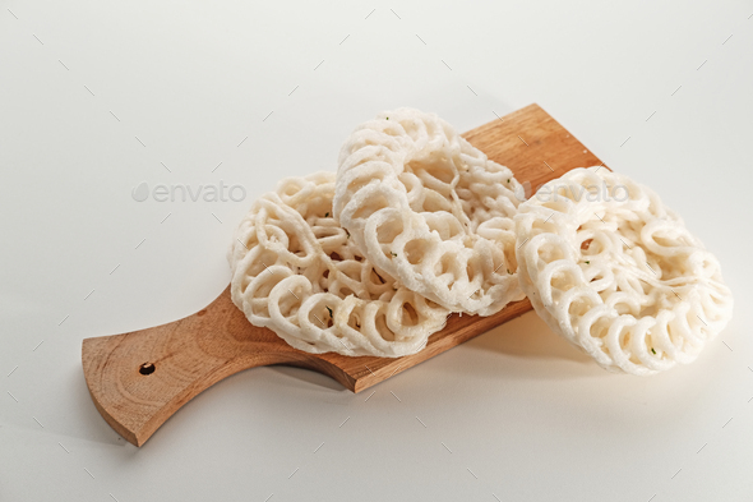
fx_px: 1108
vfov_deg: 25.5
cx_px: 376
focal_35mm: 53
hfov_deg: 37.5
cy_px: 251
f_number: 8
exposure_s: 1/100
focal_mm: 35
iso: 250
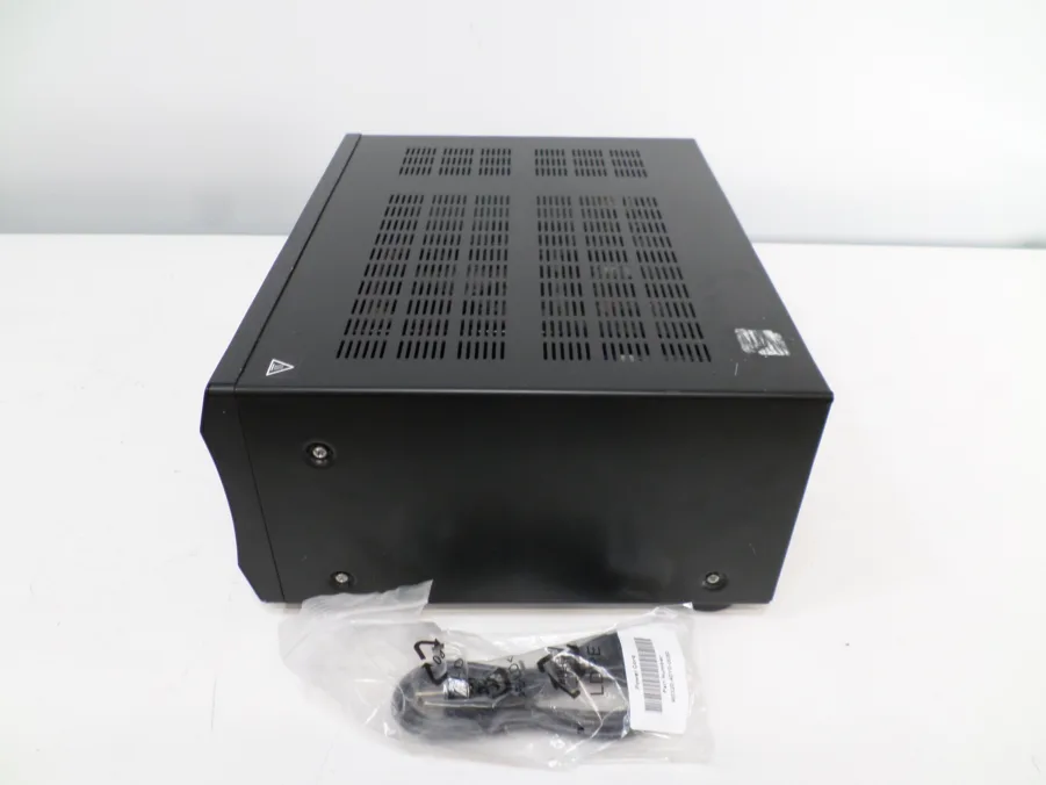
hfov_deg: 69.4
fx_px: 756
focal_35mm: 25
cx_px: 523
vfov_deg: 54.9
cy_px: 392
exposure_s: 1/30
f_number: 2.5
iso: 100
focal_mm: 4.5
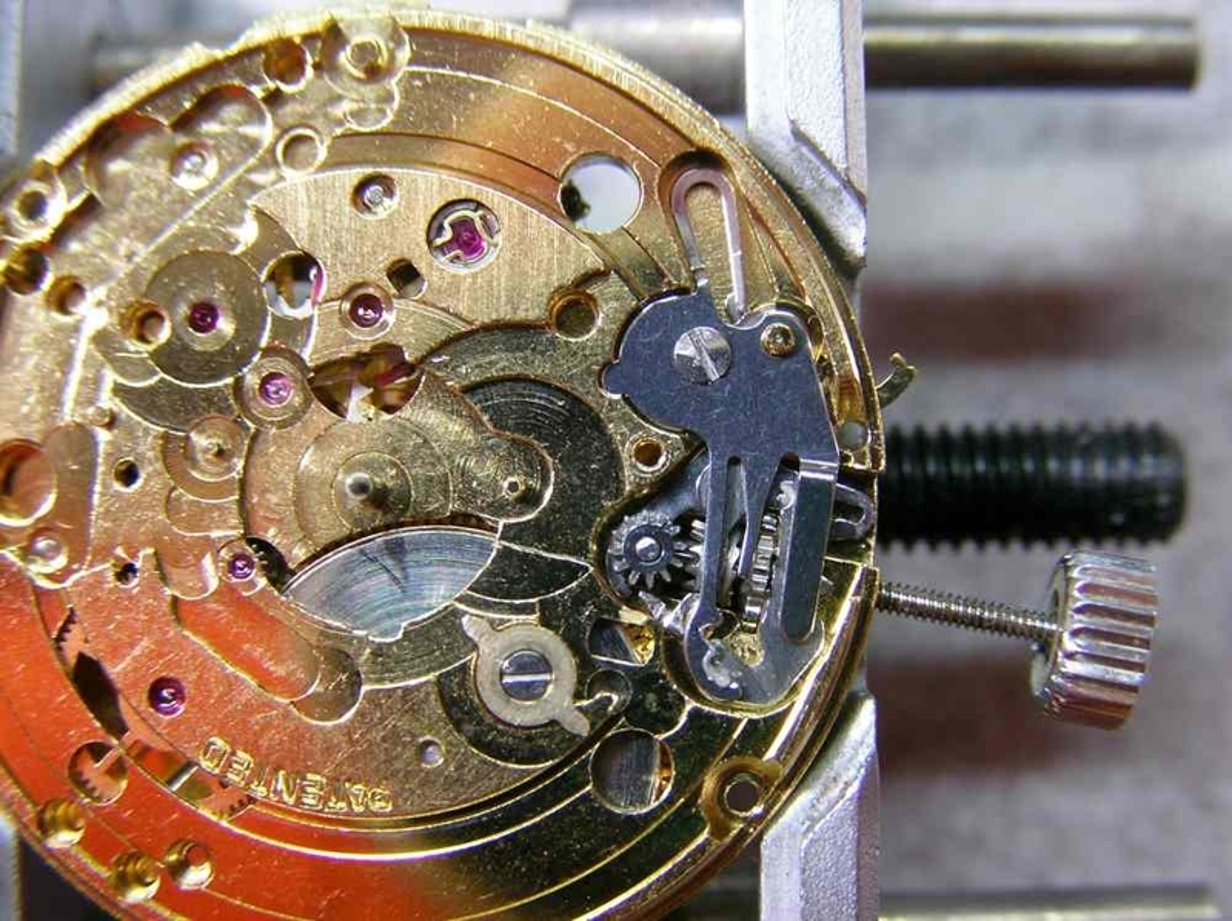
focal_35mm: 57
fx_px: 2026
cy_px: 460
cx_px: 616
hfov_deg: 33.8
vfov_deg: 25.6
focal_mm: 8.7
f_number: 3.6
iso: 100
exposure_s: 1/12.5
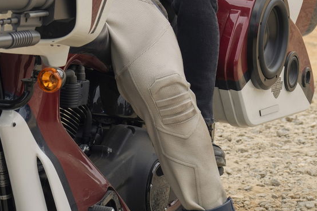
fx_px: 2201
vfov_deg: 5.5
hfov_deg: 8.2
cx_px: -6
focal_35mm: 250
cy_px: -75
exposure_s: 1/200
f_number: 6.3
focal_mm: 87
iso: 125
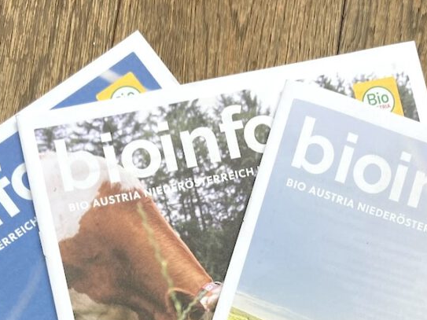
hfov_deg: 29.3
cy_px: 375
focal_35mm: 66
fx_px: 814
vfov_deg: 20.9
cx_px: 252
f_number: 1.8
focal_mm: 3.99
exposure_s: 1/150
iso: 25
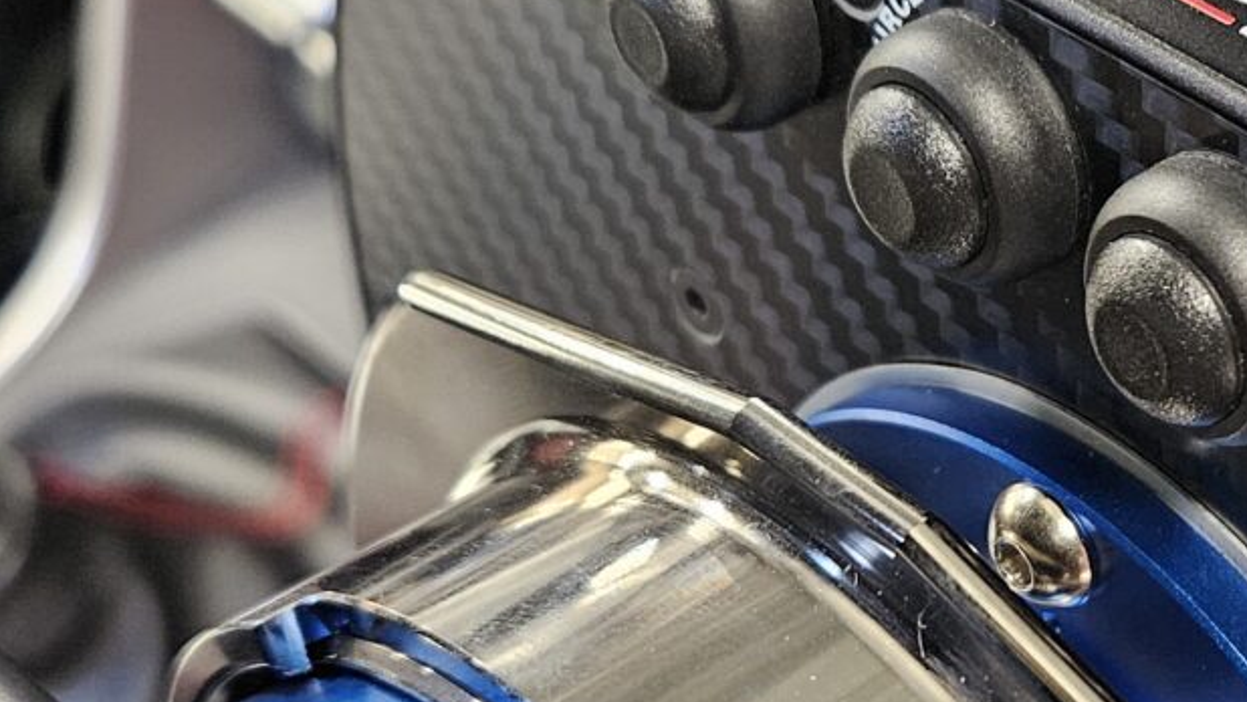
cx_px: 1225
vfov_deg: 14.6
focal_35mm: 83
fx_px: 2745
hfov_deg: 24.5
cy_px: 395
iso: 800
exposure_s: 1/25
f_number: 1.8
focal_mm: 5.4
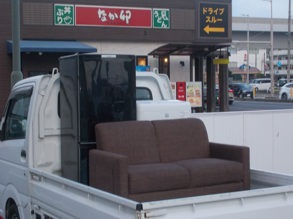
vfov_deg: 19.4
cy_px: 110
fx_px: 643
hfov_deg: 25.7
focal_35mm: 76
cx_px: 146
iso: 200
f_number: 5.8
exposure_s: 1/60
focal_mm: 13.5
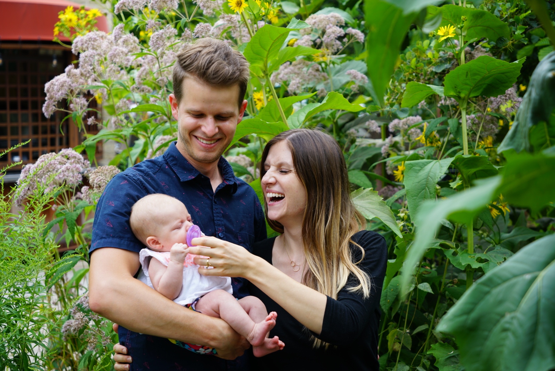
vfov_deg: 20.3
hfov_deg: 30.1
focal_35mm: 67
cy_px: 186
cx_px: 278
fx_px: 1034
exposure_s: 1/80
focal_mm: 67
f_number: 5.6
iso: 100
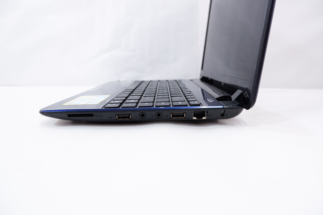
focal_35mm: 23
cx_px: 162
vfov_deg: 55.0
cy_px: 108
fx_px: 206
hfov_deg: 76.1
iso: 200
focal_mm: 15
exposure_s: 1/50
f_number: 4
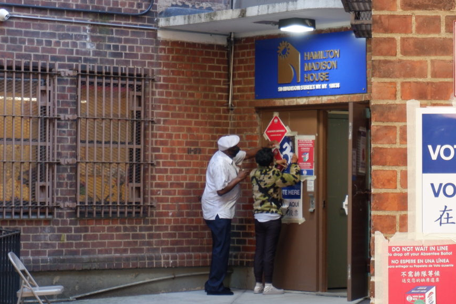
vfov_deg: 10.9
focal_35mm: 126
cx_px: 341
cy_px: 186
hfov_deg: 16.2
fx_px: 1596
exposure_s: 1/70
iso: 500
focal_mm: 45
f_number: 5.6
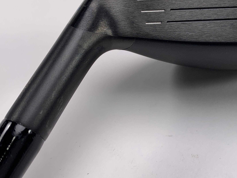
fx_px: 336
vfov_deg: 29.6
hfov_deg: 38.2
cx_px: 170
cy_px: 68
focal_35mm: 49
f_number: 1.8
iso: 25
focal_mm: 4.25
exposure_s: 1/260
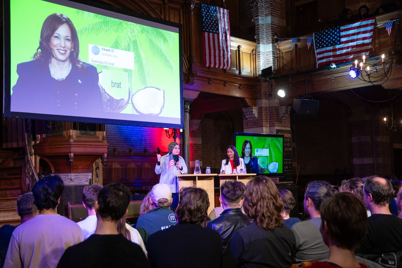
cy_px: 134
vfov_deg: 29.2
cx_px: 201
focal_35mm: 46
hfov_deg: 42.7
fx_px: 514
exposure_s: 1/100
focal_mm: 31
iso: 640
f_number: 3.3
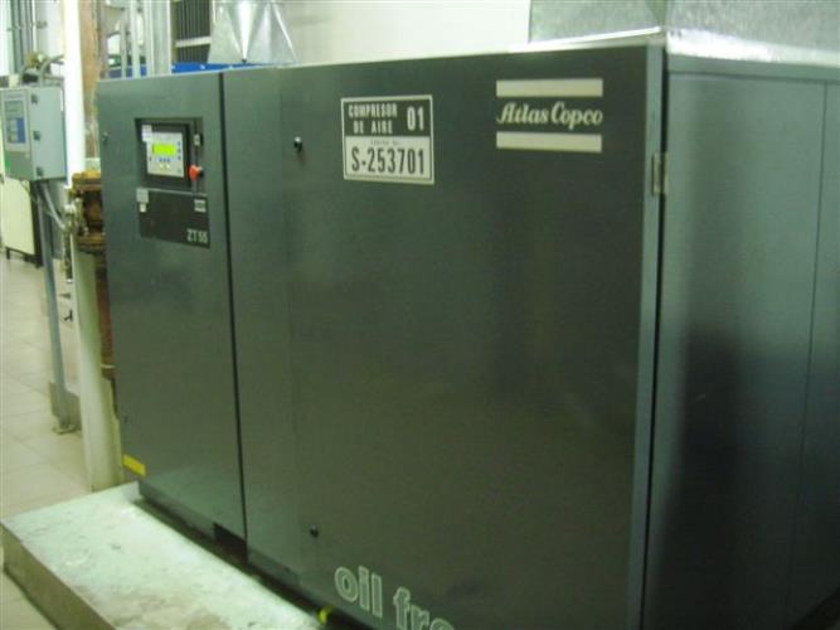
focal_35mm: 39
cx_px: 420
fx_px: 946
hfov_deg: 47.9
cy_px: 315
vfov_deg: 36.8
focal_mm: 8
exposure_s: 1/8
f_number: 2.8
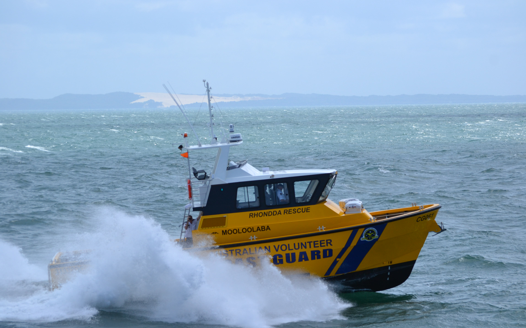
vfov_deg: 10.4
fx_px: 1806
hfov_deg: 16.6
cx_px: 262
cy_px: 154
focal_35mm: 126
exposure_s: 1/2000
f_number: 7.1
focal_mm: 82
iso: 400
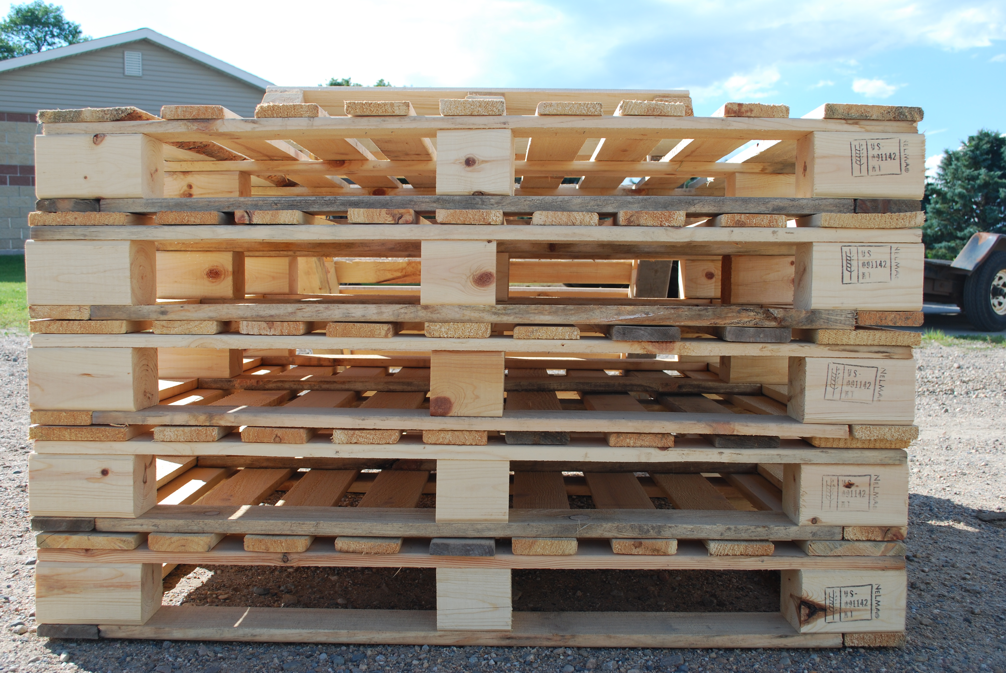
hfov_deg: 57.2
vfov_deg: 40.1
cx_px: 503
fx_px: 923
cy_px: 336
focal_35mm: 33
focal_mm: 22
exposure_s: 1/160
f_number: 6.3
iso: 100
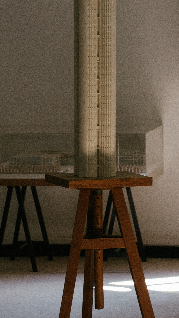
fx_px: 1138
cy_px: 163
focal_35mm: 135
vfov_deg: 15.9
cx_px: 102
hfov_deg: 9.0
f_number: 5.6
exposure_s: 1/125
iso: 360
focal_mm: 55
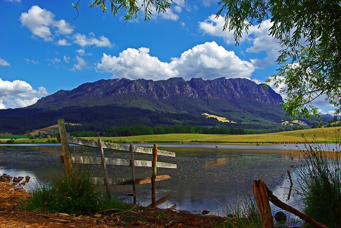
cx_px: 170
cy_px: 114
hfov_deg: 53.1
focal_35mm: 36
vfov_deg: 36.9
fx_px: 341
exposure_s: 1/100
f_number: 18
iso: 200
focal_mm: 24
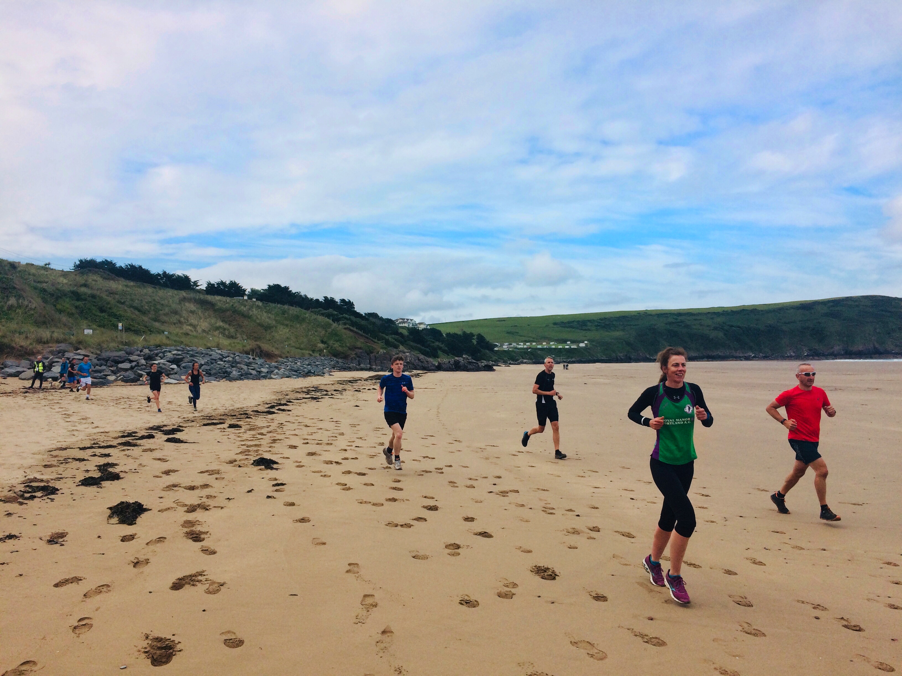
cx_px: 451
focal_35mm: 29
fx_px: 756
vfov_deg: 48.2
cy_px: 338
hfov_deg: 61.7
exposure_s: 1/2415
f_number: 2.2
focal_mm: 4.15
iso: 32
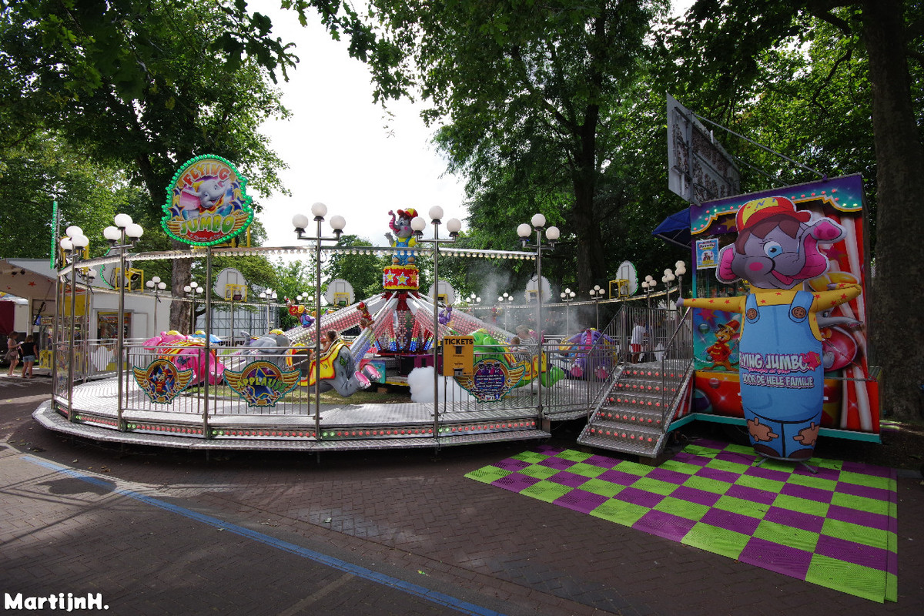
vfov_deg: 73.7
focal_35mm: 16
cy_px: 308
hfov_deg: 96.7
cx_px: 462
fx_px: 411
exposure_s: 1/800
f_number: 9
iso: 800
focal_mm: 11
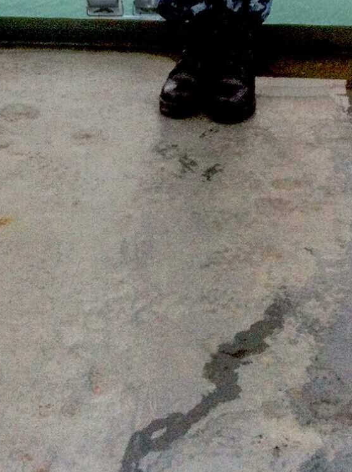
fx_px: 1631
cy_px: -274
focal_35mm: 120
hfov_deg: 12.3
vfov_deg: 15.0
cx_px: 200
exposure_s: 1/1374
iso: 80
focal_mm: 3.85
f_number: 2.8
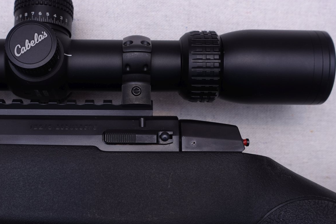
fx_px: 495
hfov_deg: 37.4
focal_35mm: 53
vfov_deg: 25.5
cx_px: 140
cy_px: 132
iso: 100
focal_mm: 16.72
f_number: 3.5
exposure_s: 1/100
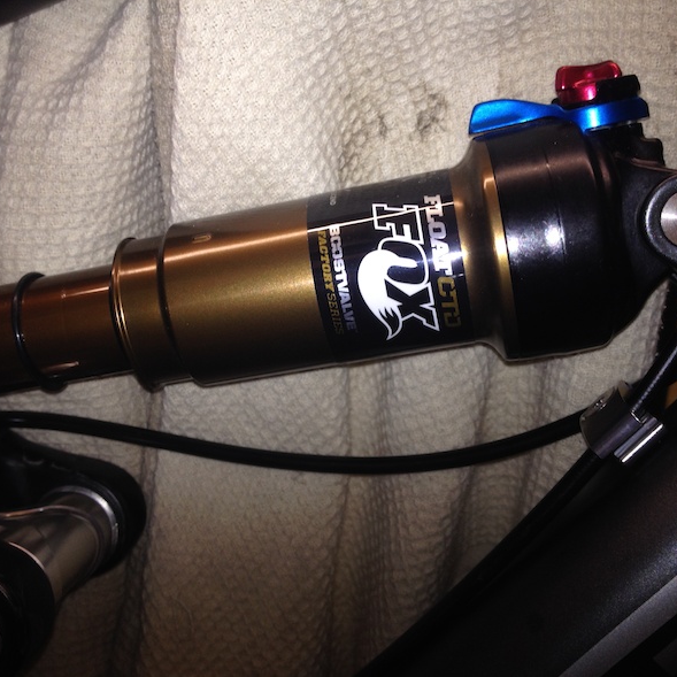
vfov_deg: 40.0
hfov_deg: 40.0
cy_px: 344
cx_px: 307
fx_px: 929
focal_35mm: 42
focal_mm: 4.28
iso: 50
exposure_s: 1/34
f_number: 2.4
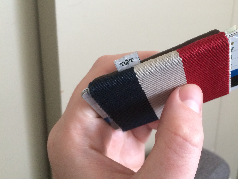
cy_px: 77
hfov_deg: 47.3
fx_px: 268
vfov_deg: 36.7
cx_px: 153
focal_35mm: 39
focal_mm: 4.15
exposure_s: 1/30
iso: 200
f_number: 2.2
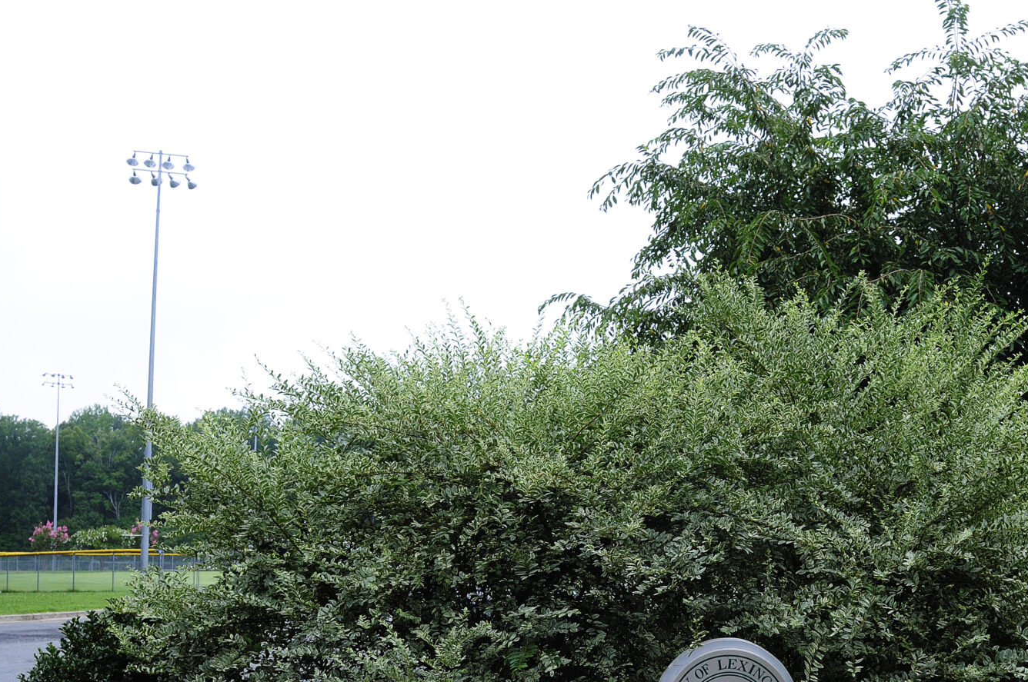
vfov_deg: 28.7
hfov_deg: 42.6
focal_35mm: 46
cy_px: 522
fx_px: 1312
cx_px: 618
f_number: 7.1
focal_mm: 20
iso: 400
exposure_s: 1/125
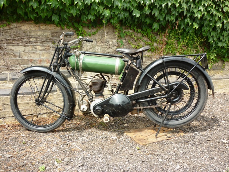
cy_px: 86
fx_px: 218
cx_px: 114
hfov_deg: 55.4
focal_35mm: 33
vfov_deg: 42.9
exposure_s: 1/250
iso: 80
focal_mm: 5.5
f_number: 2.8
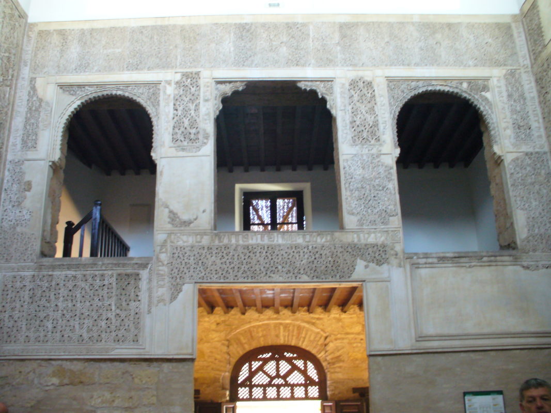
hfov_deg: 50.1
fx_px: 589
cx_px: 276
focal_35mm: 37
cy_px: 206
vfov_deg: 38.7
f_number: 2.8
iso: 200
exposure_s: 1/20
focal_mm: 6.1
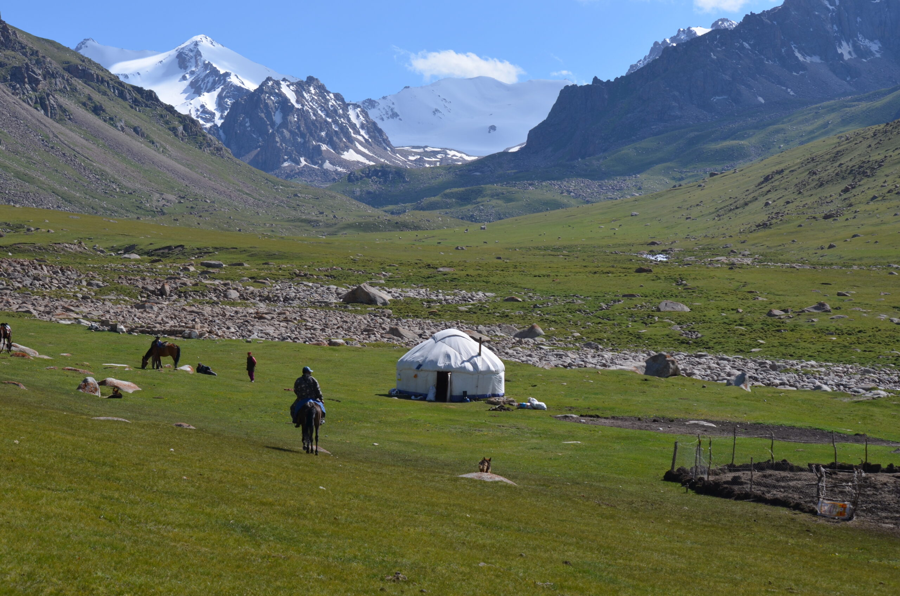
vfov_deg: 15.6
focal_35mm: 87
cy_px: 298
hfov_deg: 23.4
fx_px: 2171
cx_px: 450
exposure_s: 1/250
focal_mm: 58
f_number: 8
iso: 100
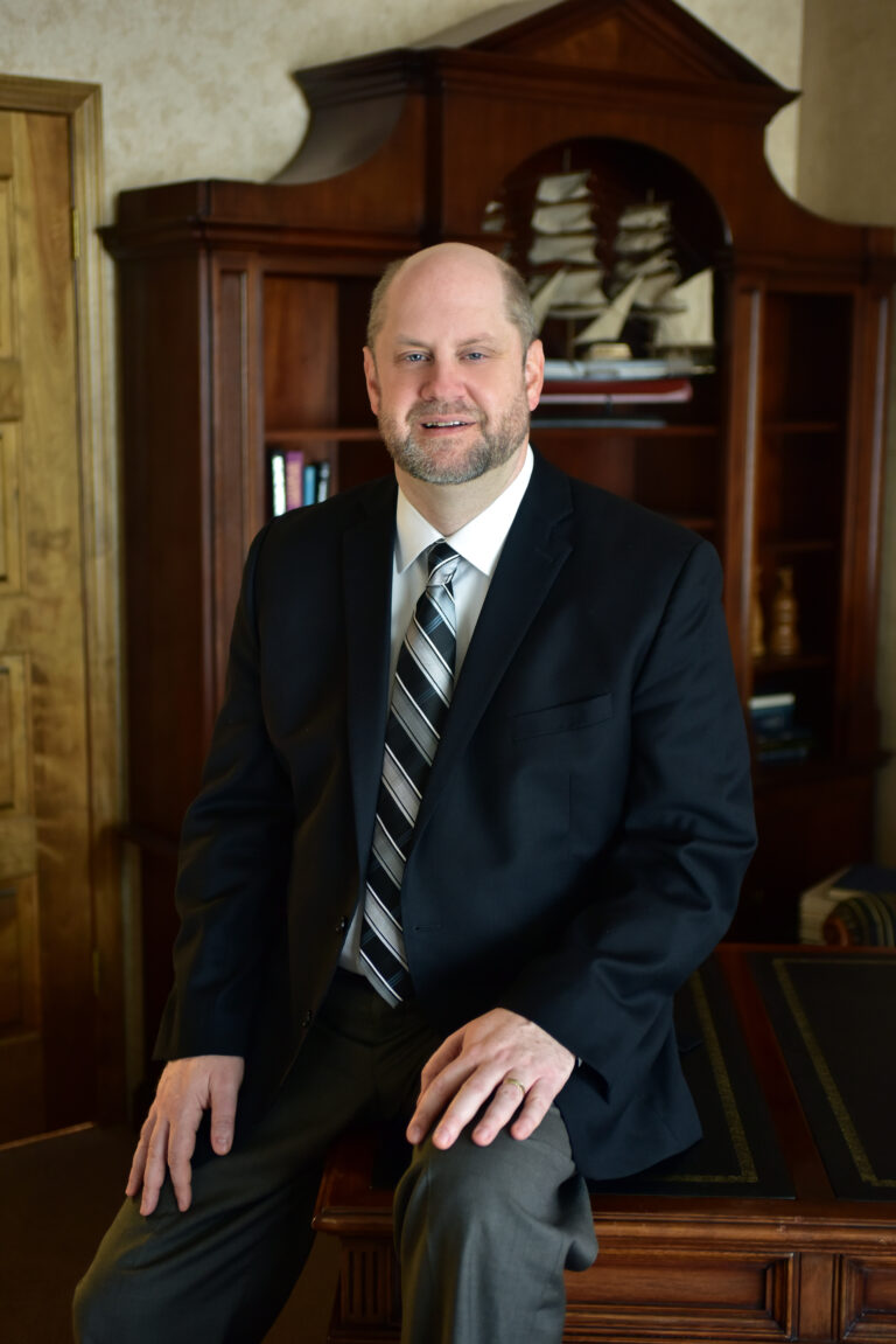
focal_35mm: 52
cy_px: 672
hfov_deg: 26.0
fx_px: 1940
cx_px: 448
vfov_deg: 38.2
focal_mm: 52
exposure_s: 1/25
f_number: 3.2
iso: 1000
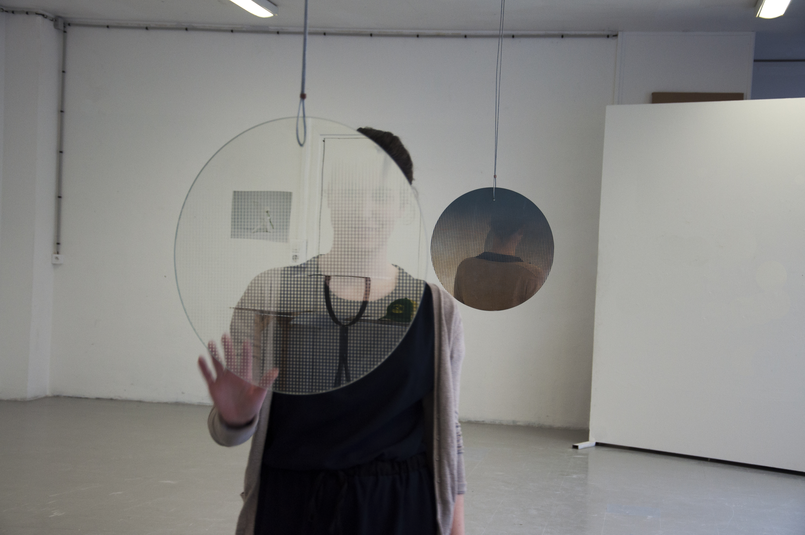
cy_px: 268
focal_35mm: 63
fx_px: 1407
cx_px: 402
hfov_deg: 31.9
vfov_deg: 21.5
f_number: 4.8
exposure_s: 1/80
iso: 400
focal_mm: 42
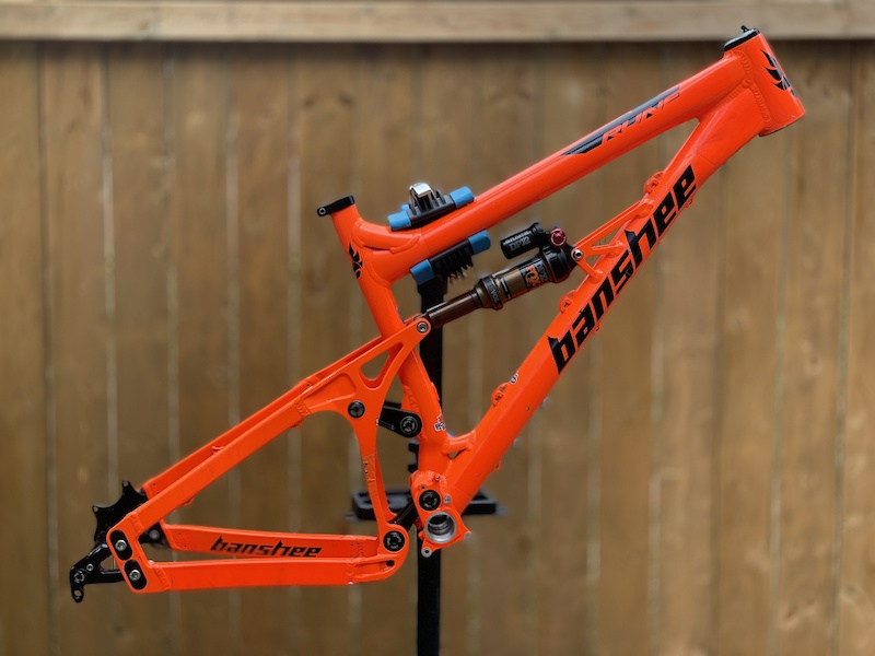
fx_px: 1314
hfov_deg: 36.8
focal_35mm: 52
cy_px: 328
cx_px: 438
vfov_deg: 28.0
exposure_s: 1/335
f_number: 2
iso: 32
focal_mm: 6
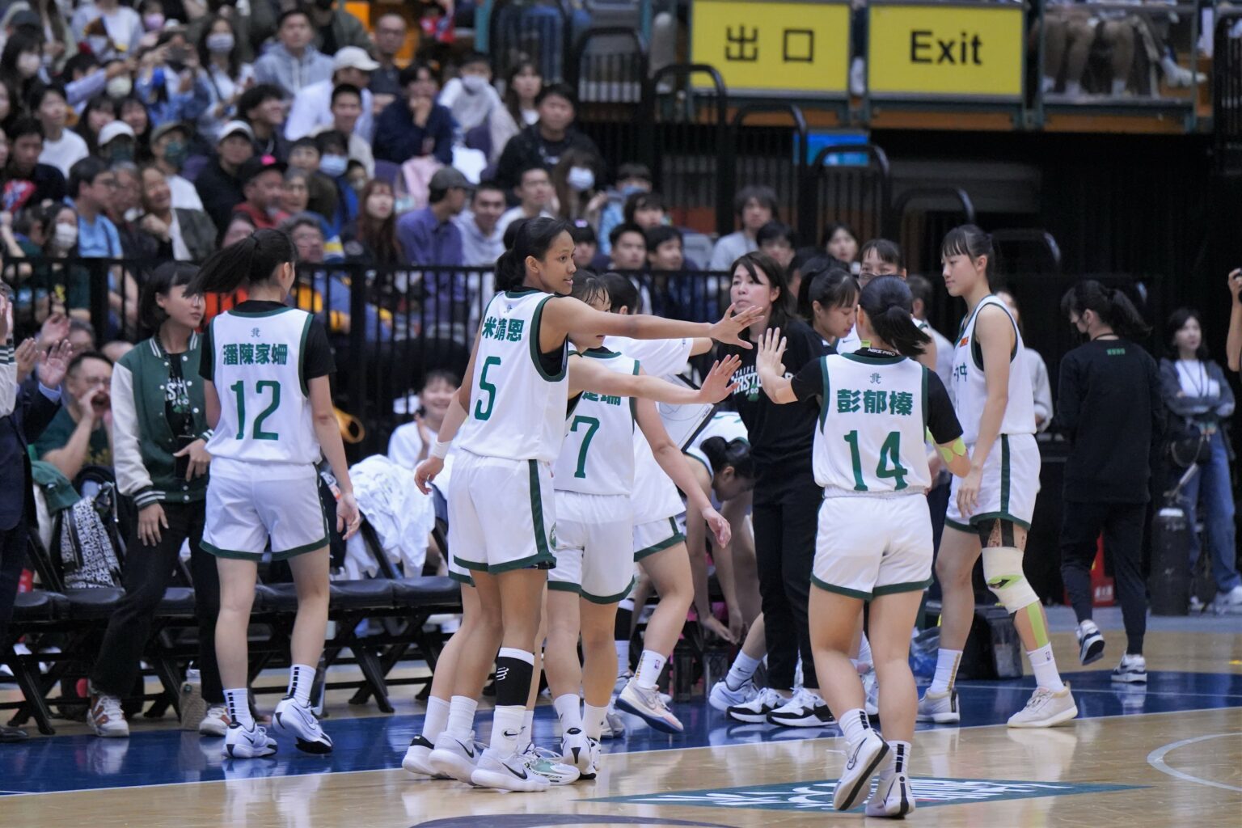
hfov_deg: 10.3
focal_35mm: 200
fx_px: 6899
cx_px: 621
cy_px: 414
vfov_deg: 6.9
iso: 6400
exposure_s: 1/800
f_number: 4
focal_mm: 200
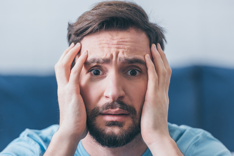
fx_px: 1300
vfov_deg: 6.9
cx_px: 117
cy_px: 78
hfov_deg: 10.3
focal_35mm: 200
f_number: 3.5
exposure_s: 1/200
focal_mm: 200
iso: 200
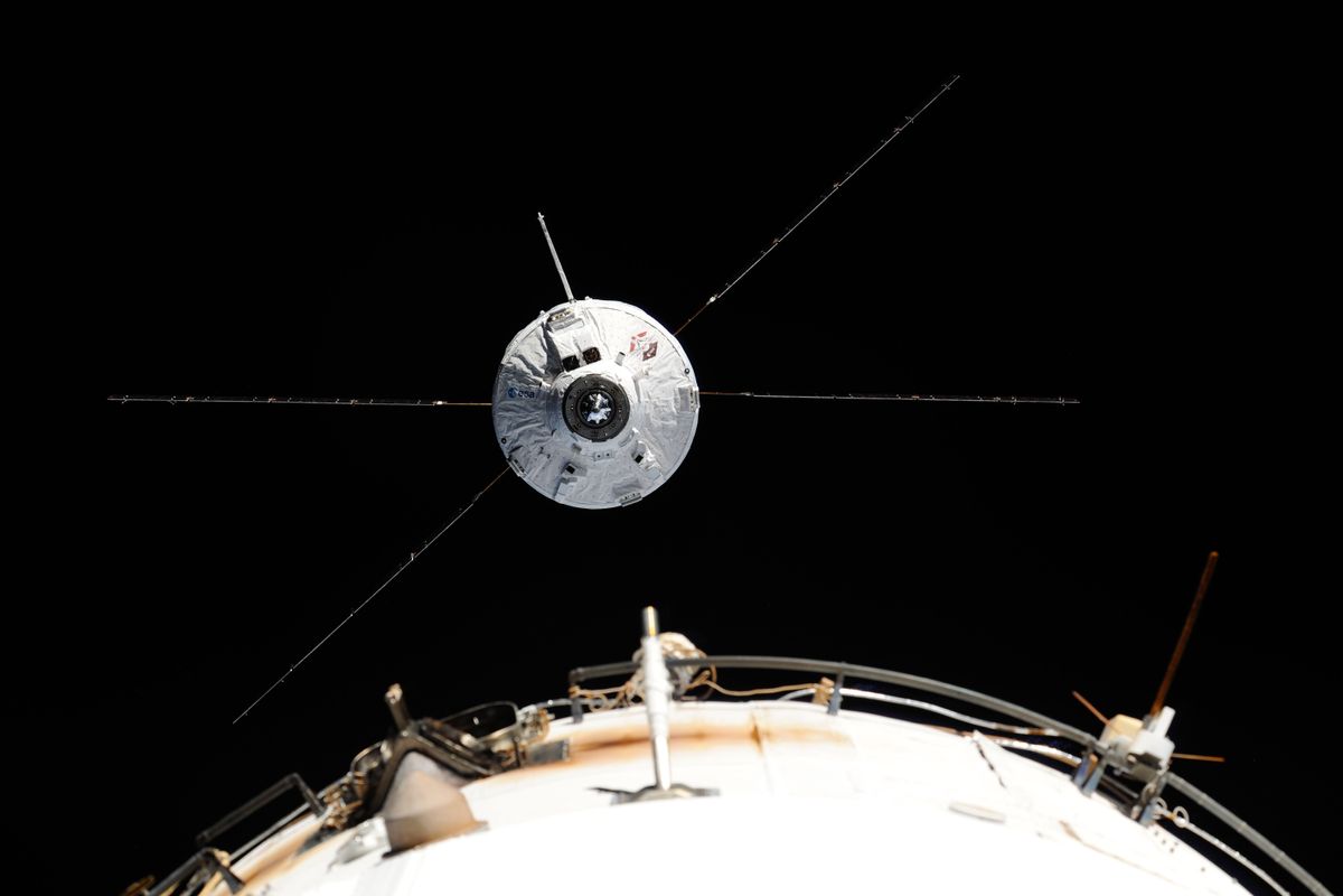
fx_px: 4476
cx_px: 672
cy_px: 448
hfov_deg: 17.1
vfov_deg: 11.4
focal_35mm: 120
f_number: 10
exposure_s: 1/800
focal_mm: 120
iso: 400
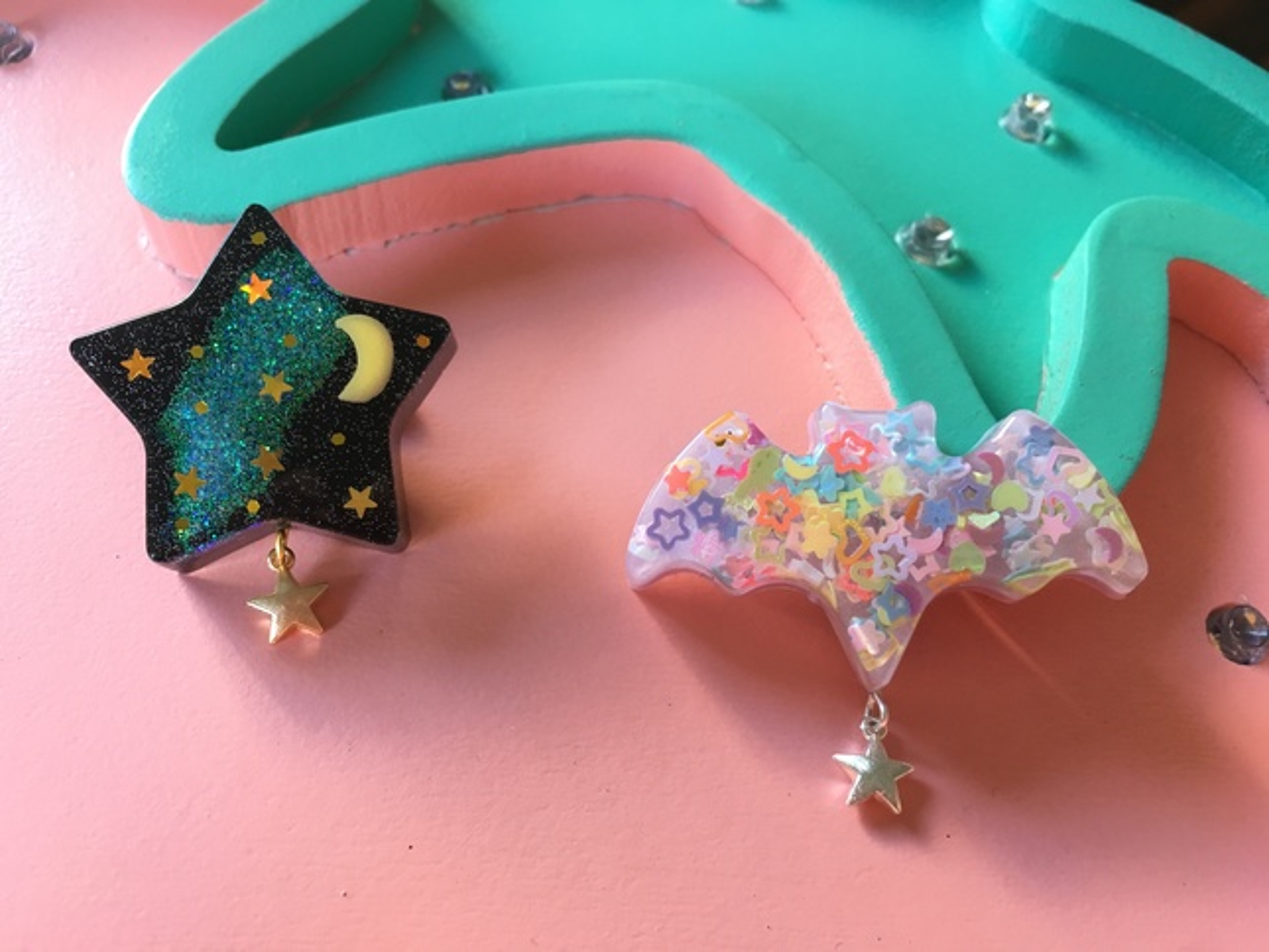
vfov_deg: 48.2
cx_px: 634
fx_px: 1063
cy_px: 476
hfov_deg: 61.7
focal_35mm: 29
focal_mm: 4.15
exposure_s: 1/30
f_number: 2.2
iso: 80
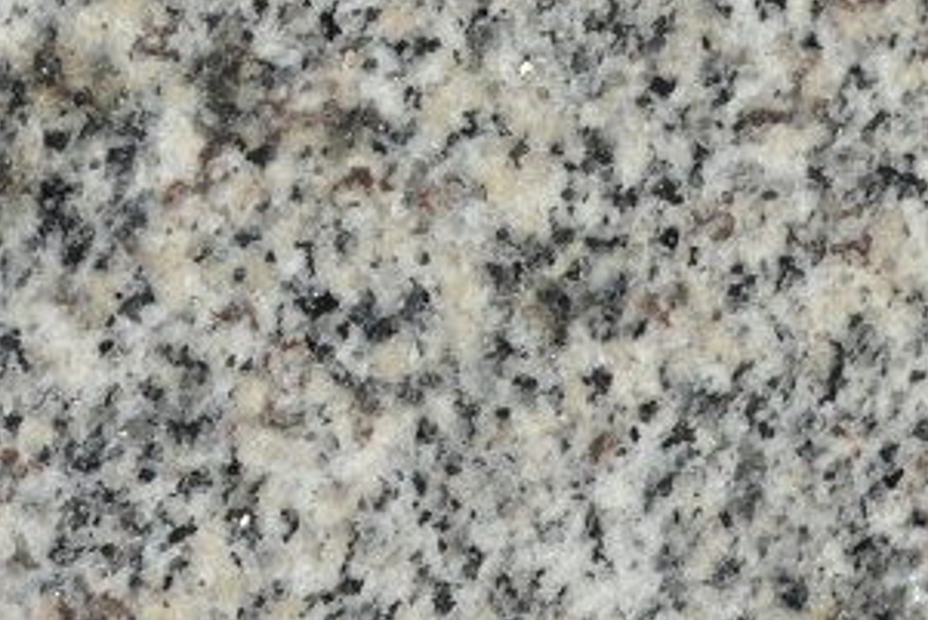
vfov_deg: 8.7
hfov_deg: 13.0
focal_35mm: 158
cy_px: 40
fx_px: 4075
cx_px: 530
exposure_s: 1/320
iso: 400
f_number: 16
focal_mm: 40
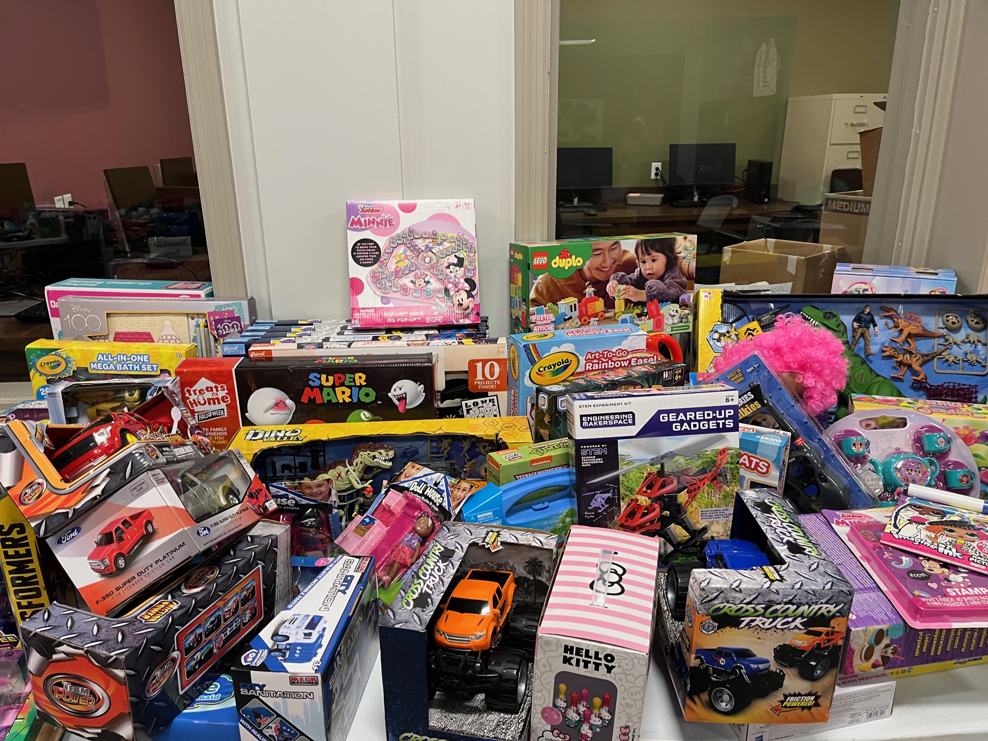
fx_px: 742
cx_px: 494
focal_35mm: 26
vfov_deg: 53.1
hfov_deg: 67.3
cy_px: 370
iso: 125
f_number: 1.6
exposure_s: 1/60
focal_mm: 5.1
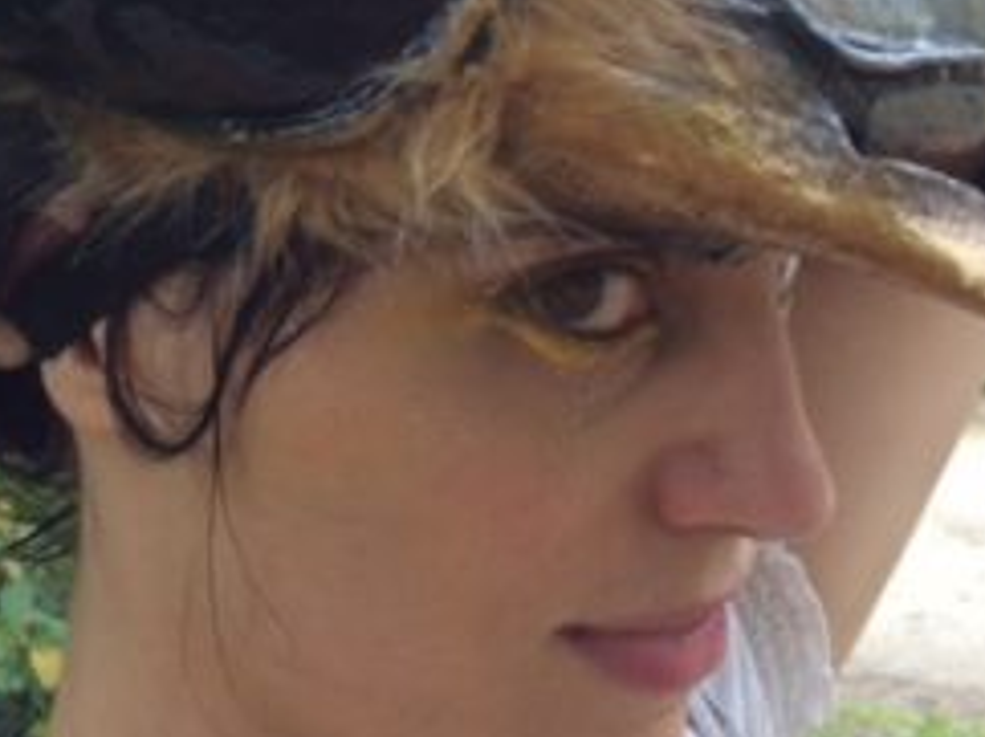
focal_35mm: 72
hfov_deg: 27.0
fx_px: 2047
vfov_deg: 20.0
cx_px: 578
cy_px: 53
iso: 50
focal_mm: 4.15
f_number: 2.2
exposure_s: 1/120
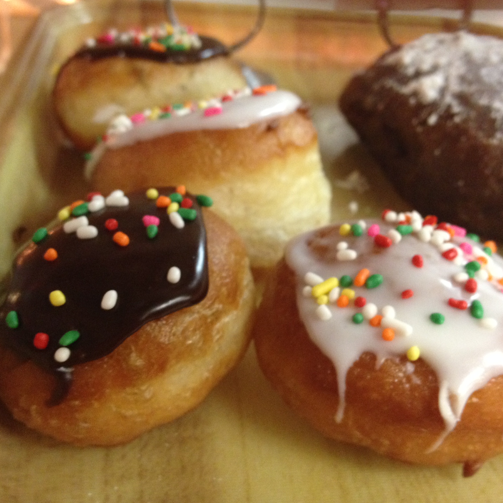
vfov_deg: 40.0
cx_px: 285
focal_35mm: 42
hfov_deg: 40.0
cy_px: 253
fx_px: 690
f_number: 2.4
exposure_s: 1/20
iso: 320
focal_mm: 4.28
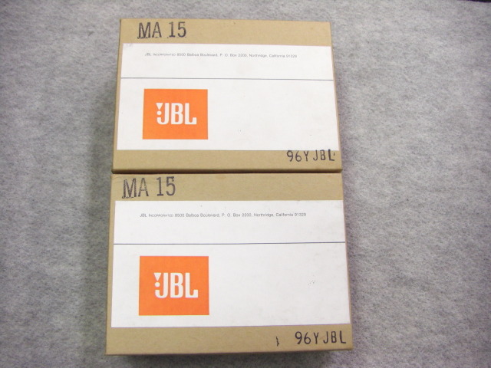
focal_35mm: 38
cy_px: 184
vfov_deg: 37.7
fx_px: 539
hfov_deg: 49.0
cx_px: 246
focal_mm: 6.3
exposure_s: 1/40
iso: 200
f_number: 3.4
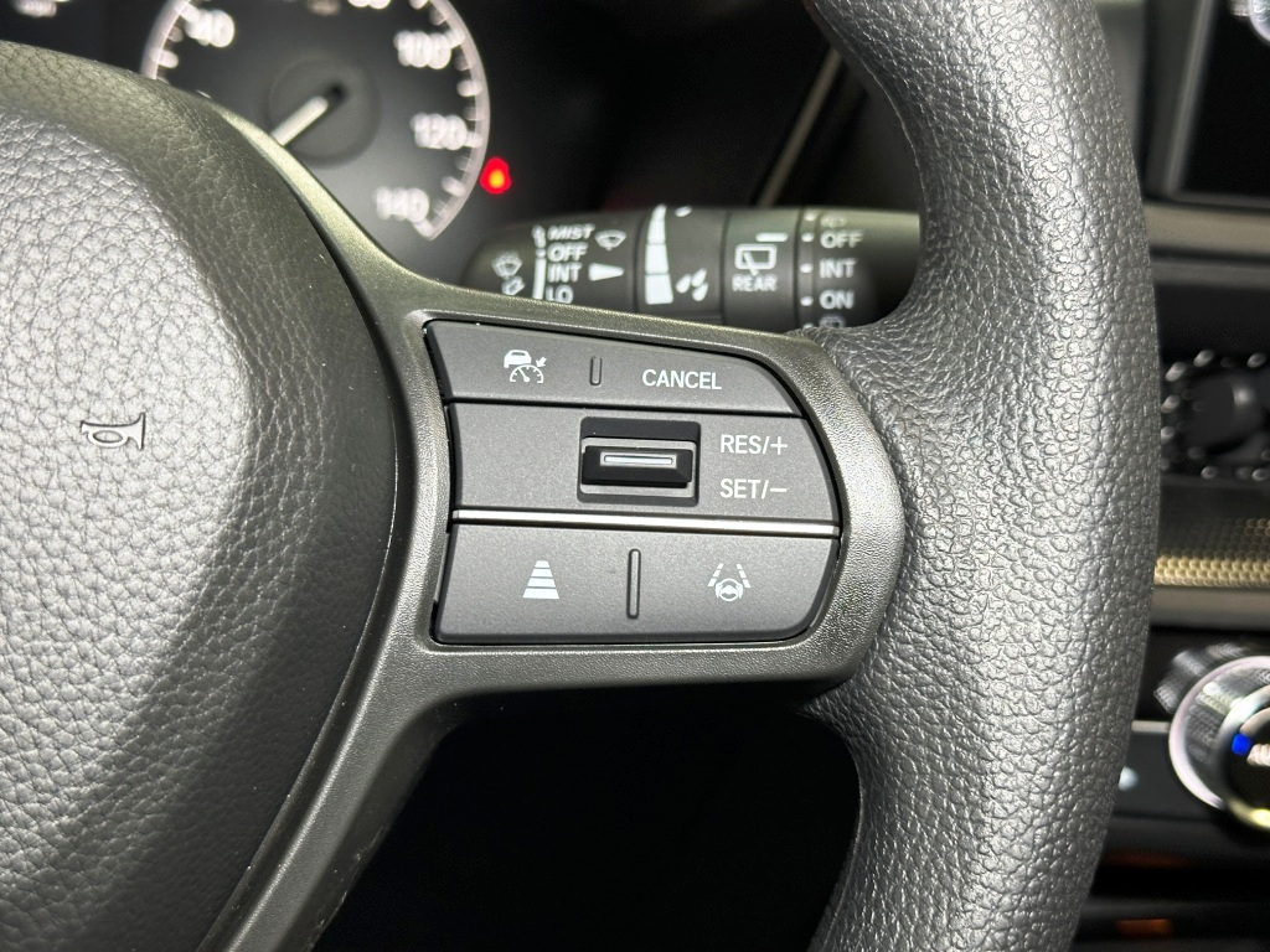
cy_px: 476
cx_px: 635
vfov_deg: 30.3
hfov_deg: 39.7
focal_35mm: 48
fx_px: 1761
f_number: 1.78
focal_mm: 6.86
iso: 320
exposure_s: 1/40
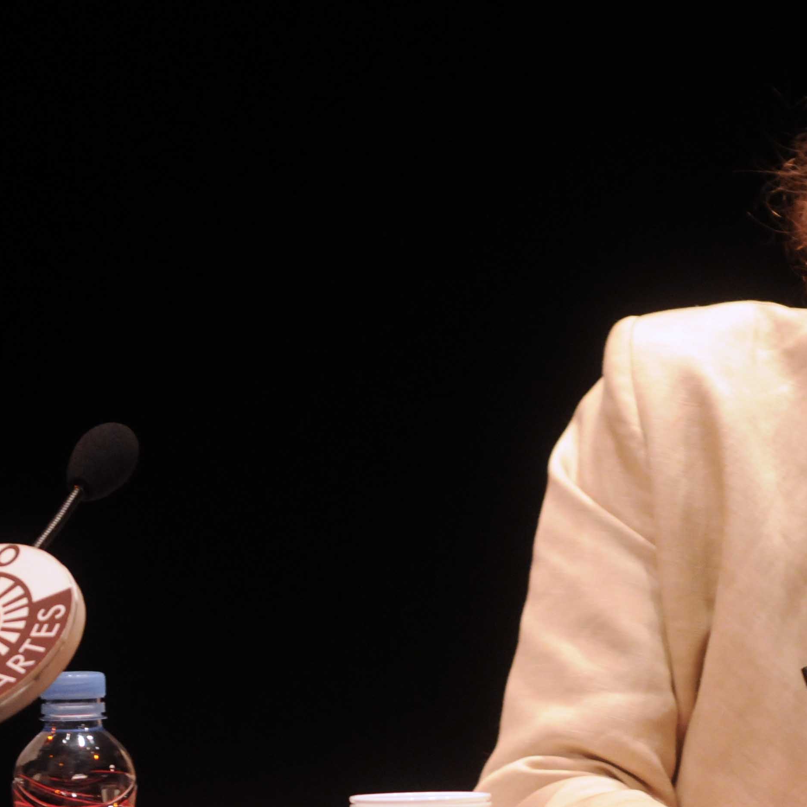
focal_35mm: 585
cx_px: 753
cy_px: 456
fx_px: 15430
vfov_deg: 3.0
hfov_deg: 3.0
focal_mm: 200
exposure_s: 1/160
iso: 1250
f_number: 2.8
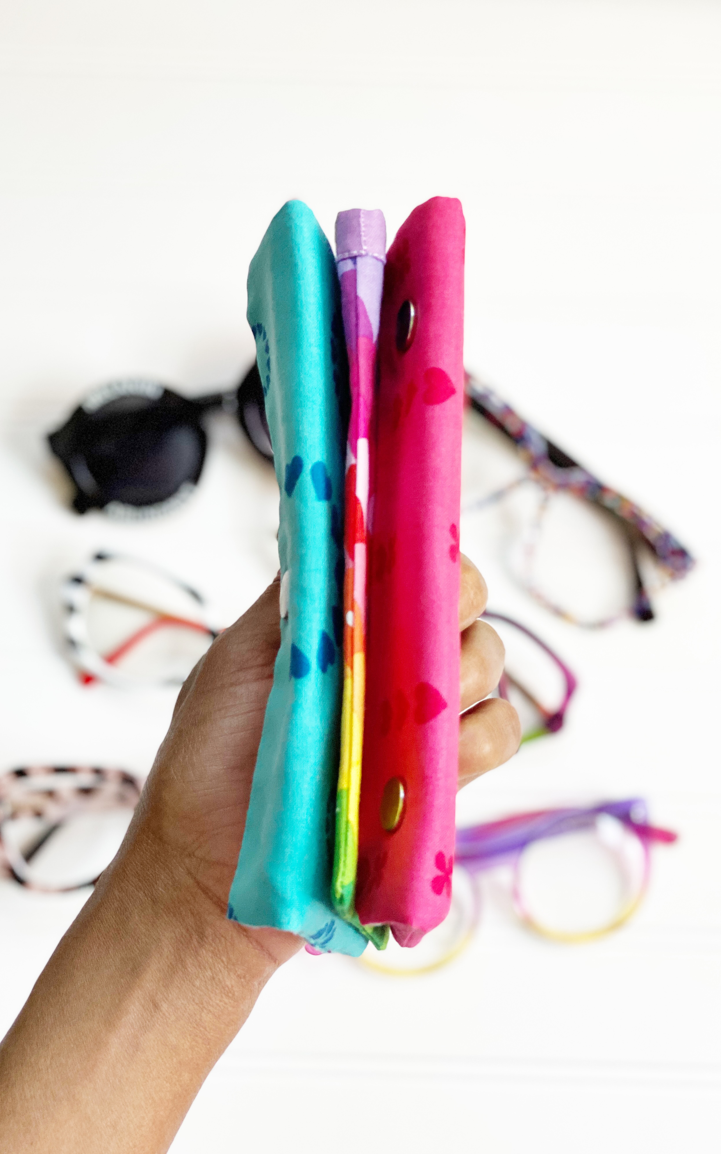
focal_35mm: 56
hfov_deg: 23.1
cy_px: 579
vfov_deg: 36.3
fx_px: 1761
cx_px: 327
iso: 125
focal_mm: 6
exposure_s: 1/122
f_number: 2
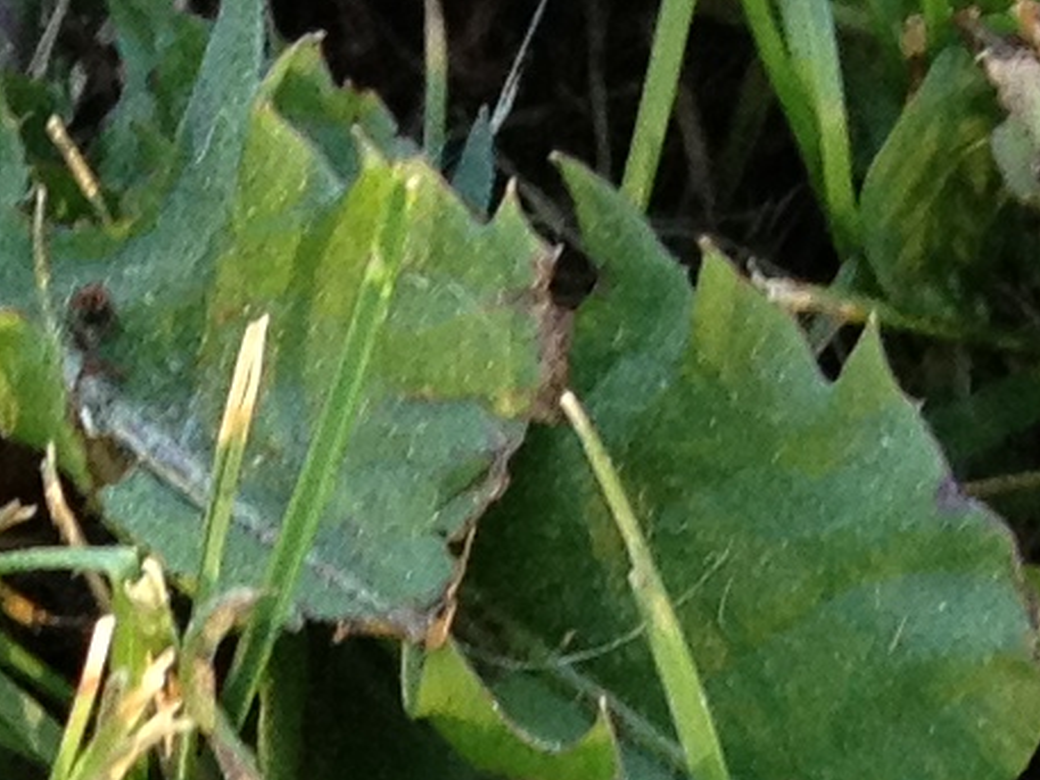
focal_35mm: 250
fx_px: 7513
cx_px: -9
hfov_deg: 7.9
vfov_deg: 5.6
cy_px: 2260
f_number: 2.4
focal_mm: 4.28
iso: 100
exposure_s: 1/120
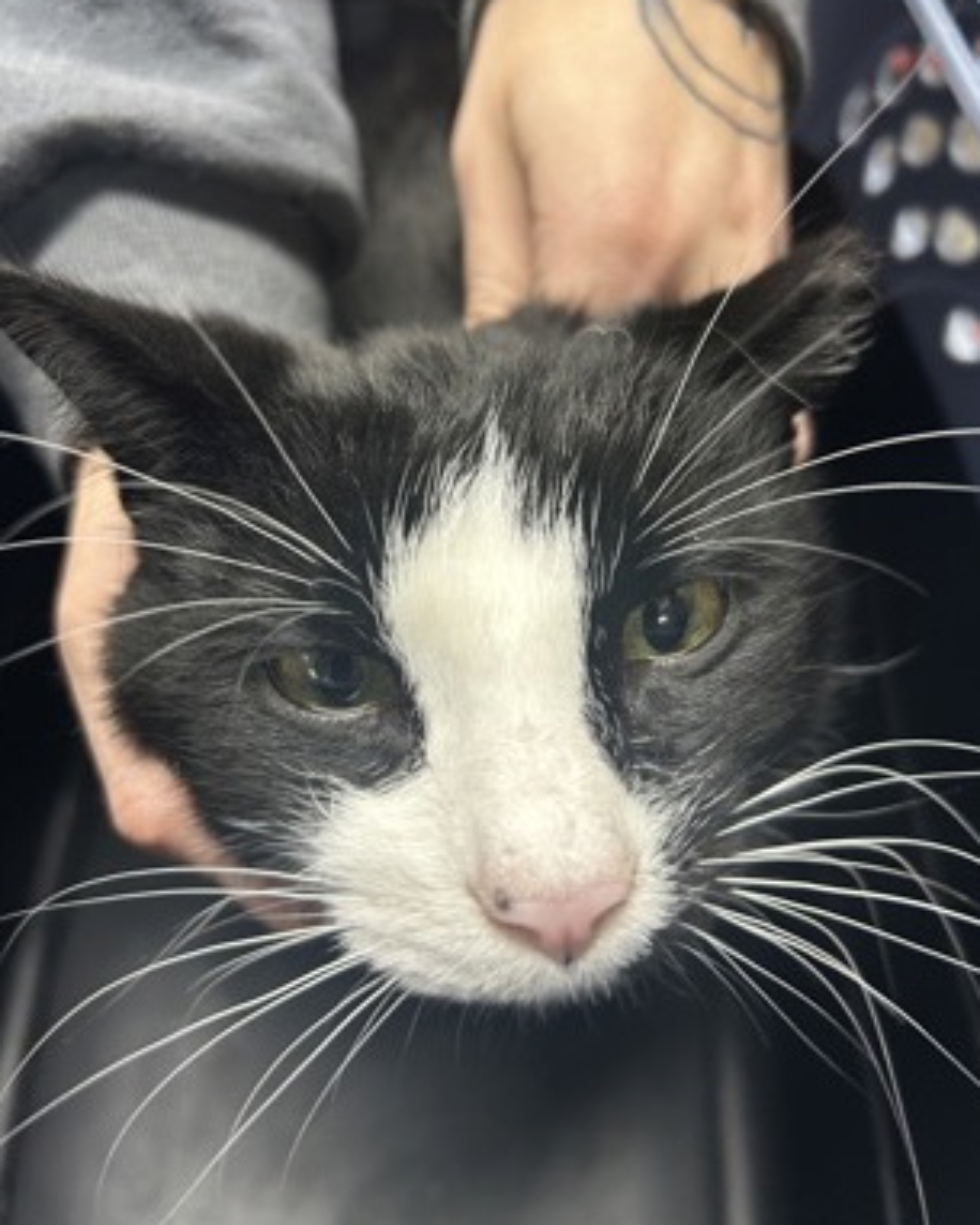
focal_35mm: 28
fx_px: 1015
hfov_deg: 51.5
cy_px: 579
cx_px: 500
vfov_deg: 62.2
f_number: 1.5
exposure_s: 1/60
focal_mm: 5.7
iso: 64
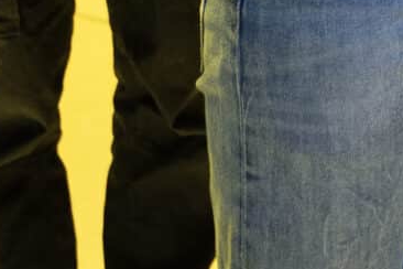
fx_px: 2194
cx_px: 489
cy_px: -835
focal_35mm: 196
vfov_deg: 5.9
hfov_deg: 10.3
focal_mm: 35
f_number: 2.8
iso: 3200
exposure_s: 1/200
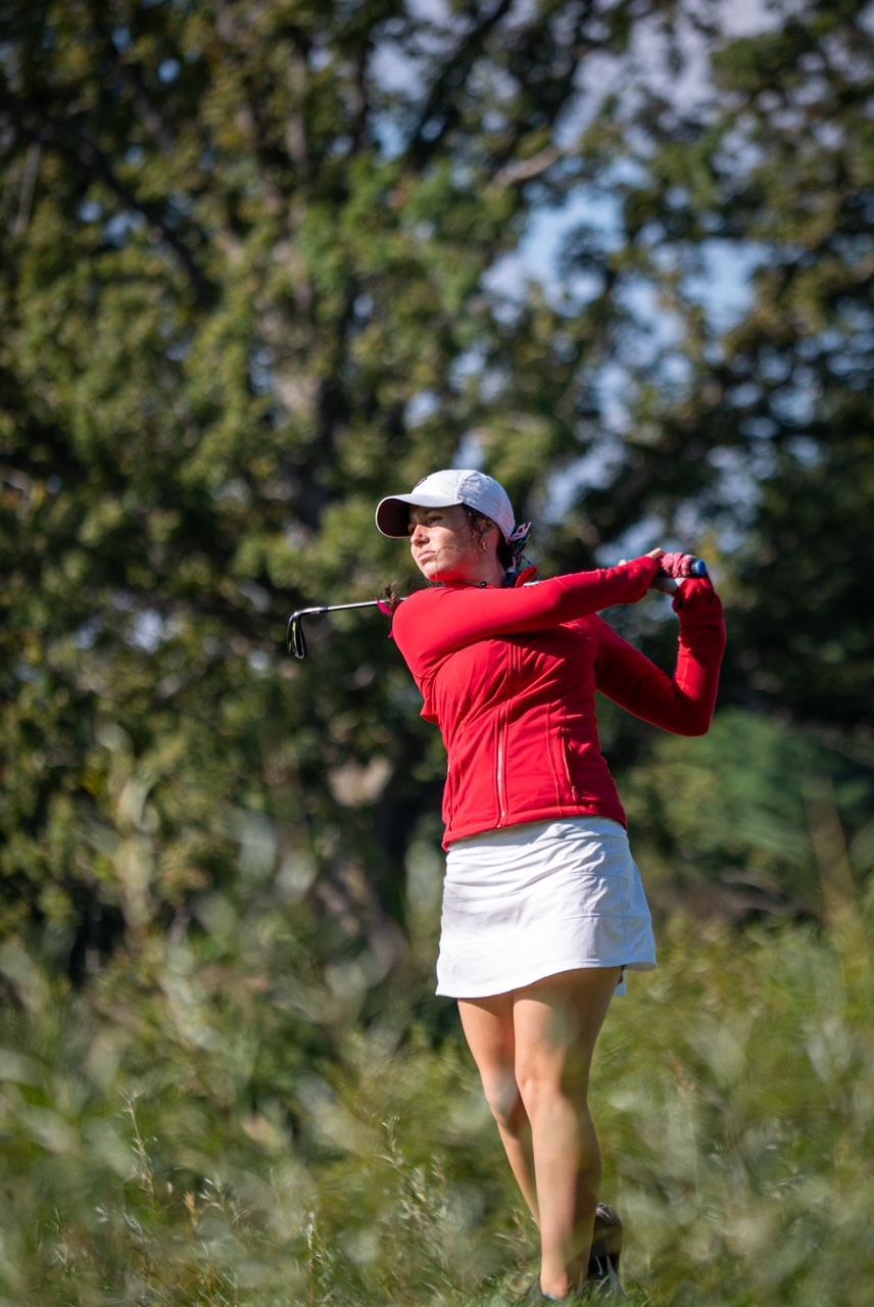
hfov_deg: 4.2
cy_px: 654
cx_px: 437
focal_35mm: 330
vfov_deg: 6.2
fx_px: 11991
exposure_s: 1/1250
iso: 280
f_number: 5.3
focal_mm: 220
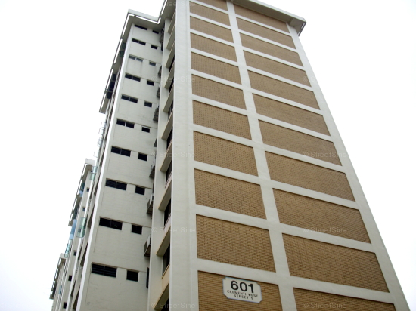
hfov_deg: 50.2
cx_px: 208
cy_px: 156
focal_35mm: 37
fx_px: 444
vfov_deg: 38.6
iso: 80
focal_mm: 6.2
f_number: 5.6
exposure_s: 1/100
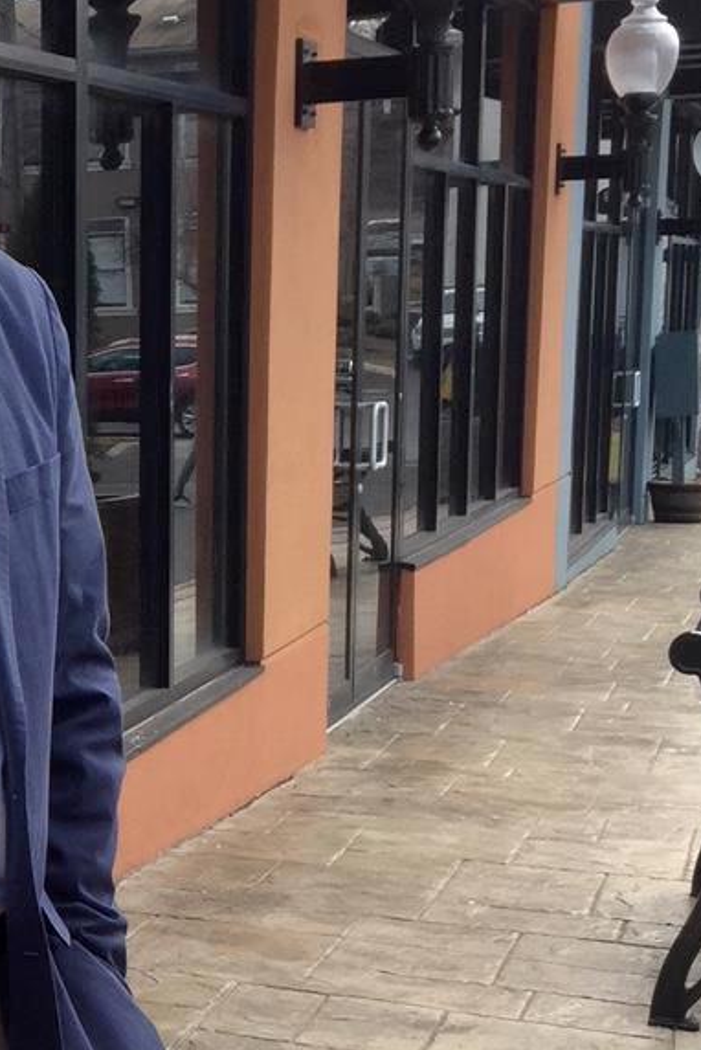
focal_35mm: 86
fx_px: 2509
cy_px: 966
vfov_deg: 23.0
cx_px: -277
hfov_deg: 15.0
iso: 32
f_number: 2.2
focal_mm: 4.15
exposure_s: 1/573
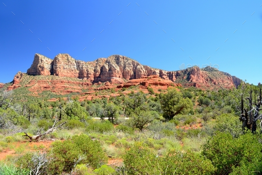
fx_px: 196
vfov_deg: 47.9
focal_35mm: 27
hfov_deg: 67.4
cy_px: 88
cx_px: 131
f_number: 9
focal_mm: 18
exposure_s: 1/100
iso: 400
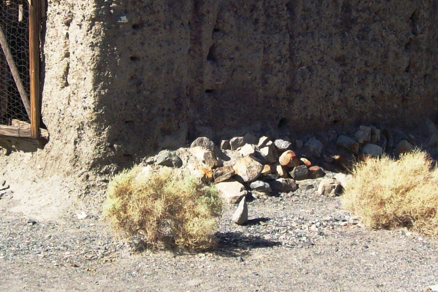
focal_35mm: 85
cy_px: 76
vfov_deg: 16.0
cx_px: 211
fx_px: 1034
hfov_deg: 23.9
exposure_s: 1/395
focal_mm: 6
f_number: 4.8
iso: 80
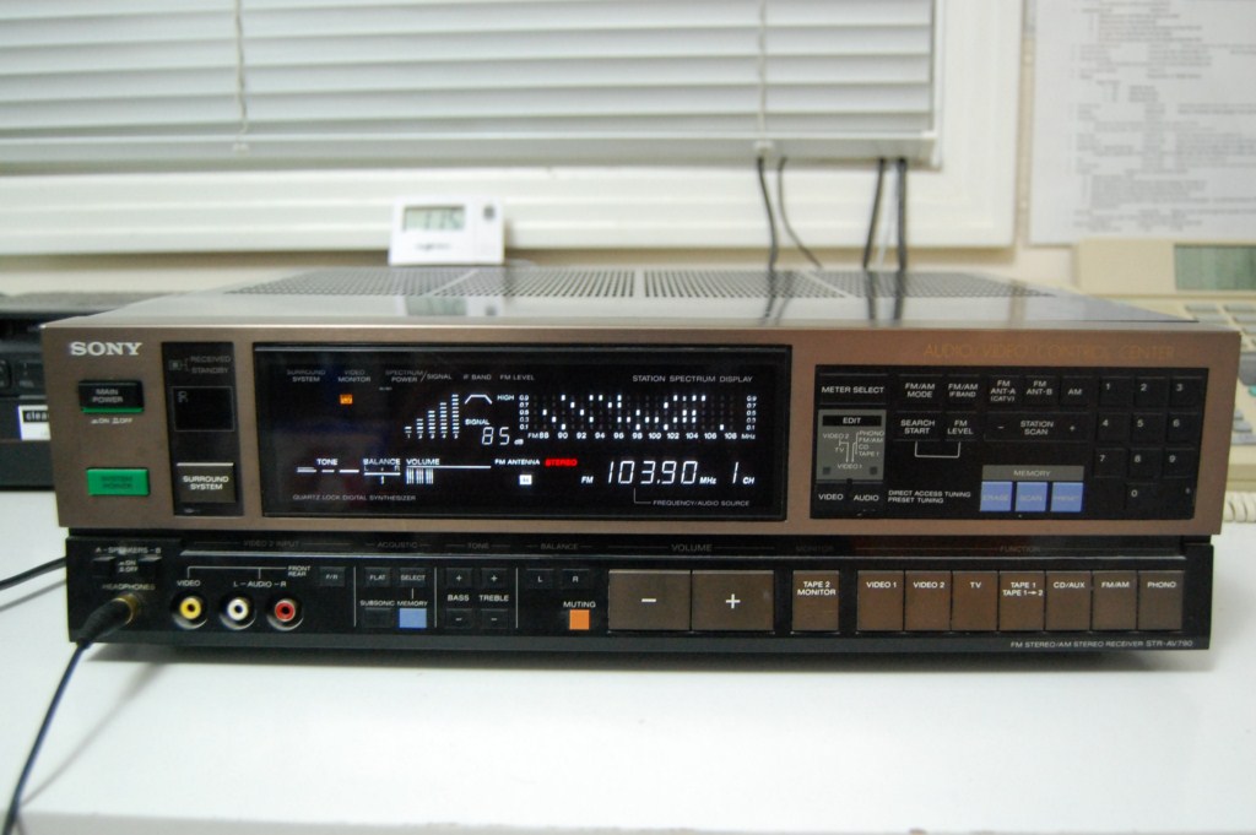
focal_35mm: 33
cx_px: 628
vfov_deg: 39.9
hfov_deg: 57.3
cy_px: 418
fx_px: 1150
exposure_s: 1/15
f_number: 3.8
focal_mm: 22
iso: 1600
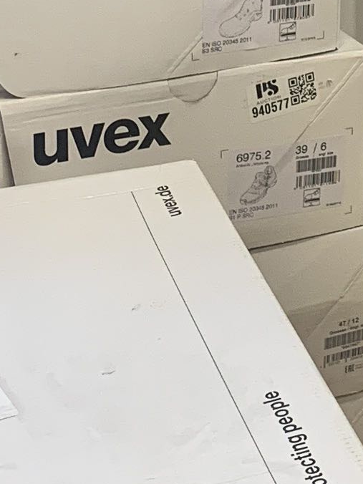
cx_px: 332
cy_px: -85
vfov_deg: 12.5
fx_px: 2167
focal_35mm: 155
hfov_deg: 9.5
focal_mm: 4.25
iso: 64
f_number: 1.8
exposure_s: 1/100
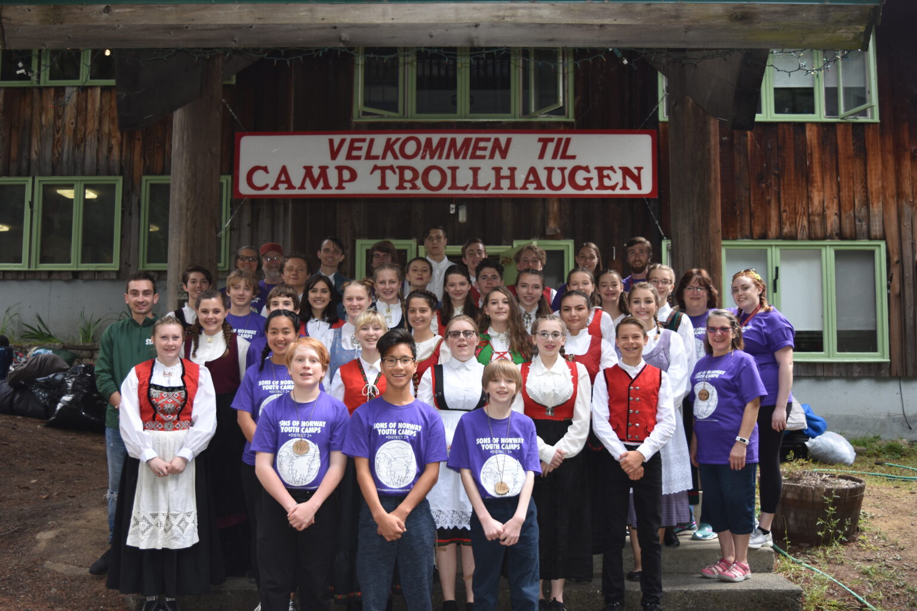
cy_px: 306
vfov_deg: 34.2
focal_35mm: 39
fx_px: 993
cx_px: 458
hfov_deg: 49.6
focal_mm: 26
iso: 200
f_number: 4
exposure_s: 1/200
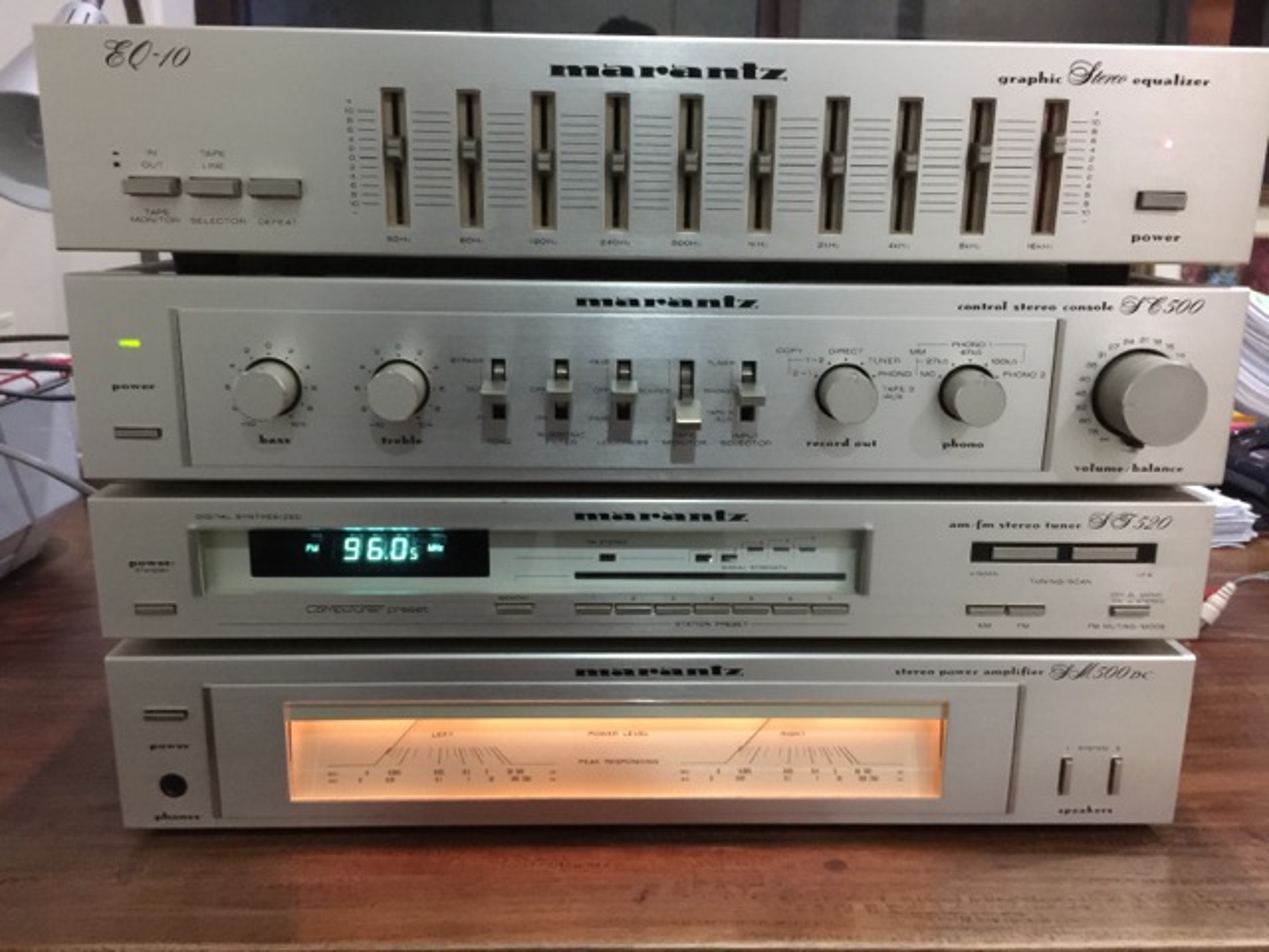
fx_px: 1063
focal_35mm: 29
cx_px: 634
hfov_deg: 61.7
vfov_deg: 48.2
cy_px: 476
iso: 125
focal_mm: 4.15
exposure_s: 1/4
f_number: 2.2
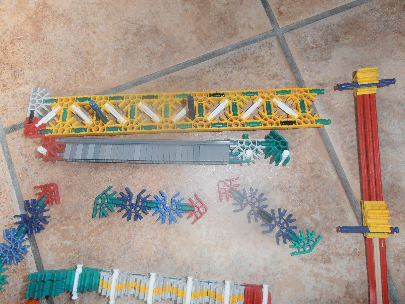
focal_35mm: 24
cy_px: 152
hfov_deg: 71.6
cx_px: 202
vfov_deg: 56.8
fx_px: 281
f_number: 3
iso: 125
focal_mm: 4.2
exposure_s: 1/30
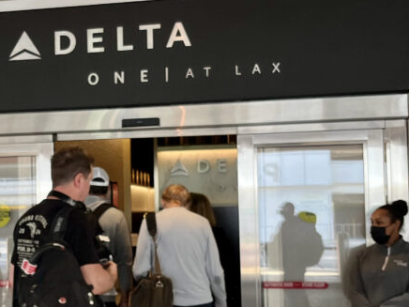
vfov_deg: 24.0
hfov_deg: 31.2
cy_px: 185
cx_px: 110
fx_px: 721
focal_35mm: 61
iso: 125
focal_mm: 5.1
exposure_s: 1/100
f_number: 1.6
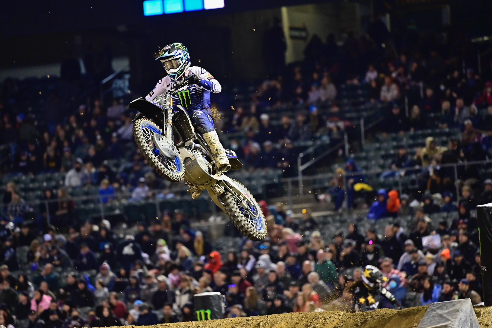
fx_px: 4100
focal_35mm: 300
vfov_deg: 4.6
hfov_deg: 6.9
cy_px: 164
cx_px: 246
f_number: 4
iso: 4000
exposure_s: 1/800
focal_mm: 300
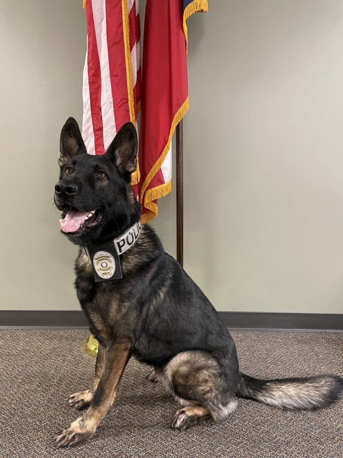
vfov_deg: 67.3
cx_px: 172
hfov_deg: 53.1
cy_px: 229
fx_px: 344
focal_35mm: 26
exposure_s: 1/40
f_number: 1.6
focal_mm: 4.2
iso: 400
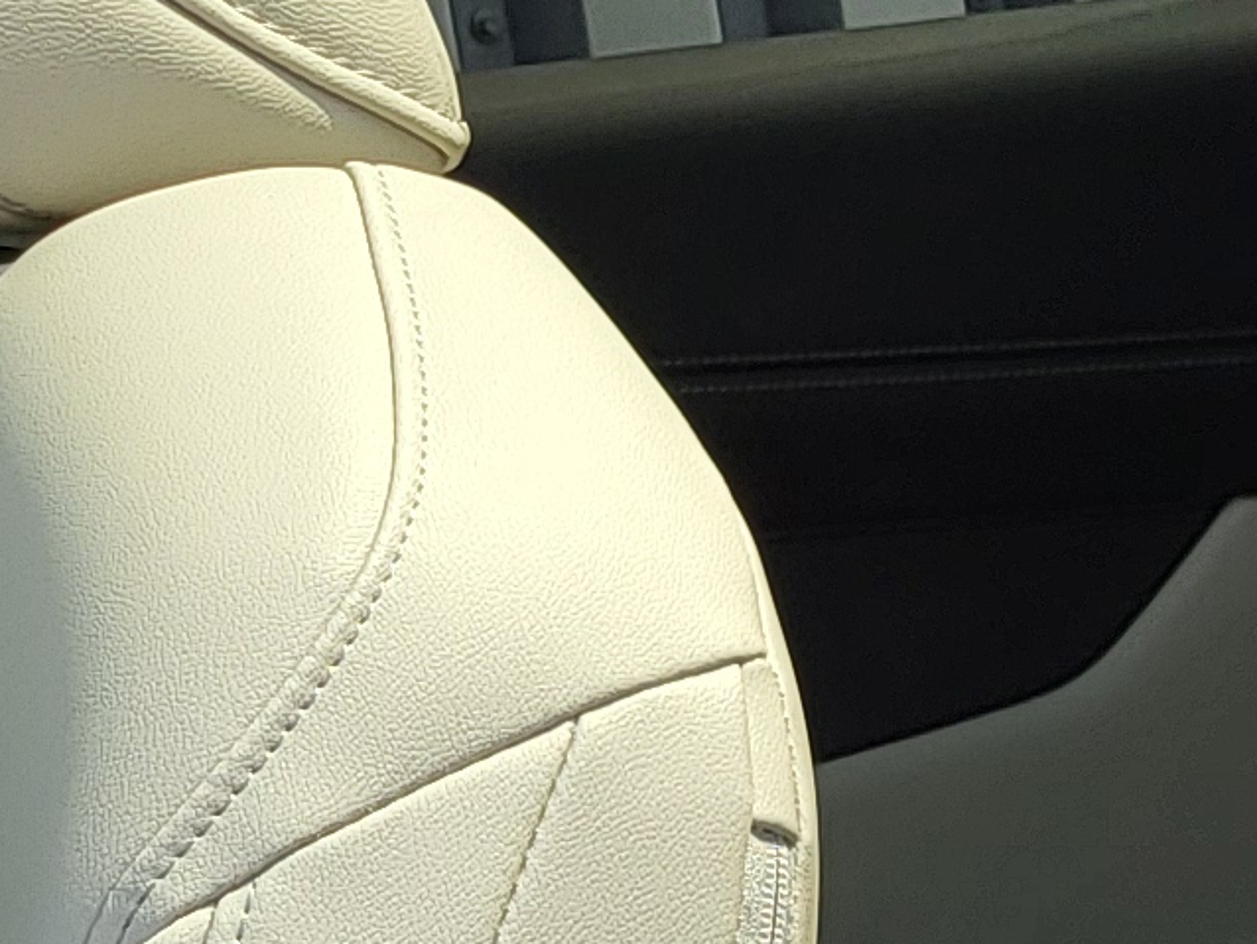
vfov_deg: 8.5
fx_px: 5921
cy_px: 2036
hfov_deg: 11.3
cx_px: 2213
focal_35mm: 163
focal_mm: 5.4
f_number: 1.8
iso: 40
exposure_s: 1/285
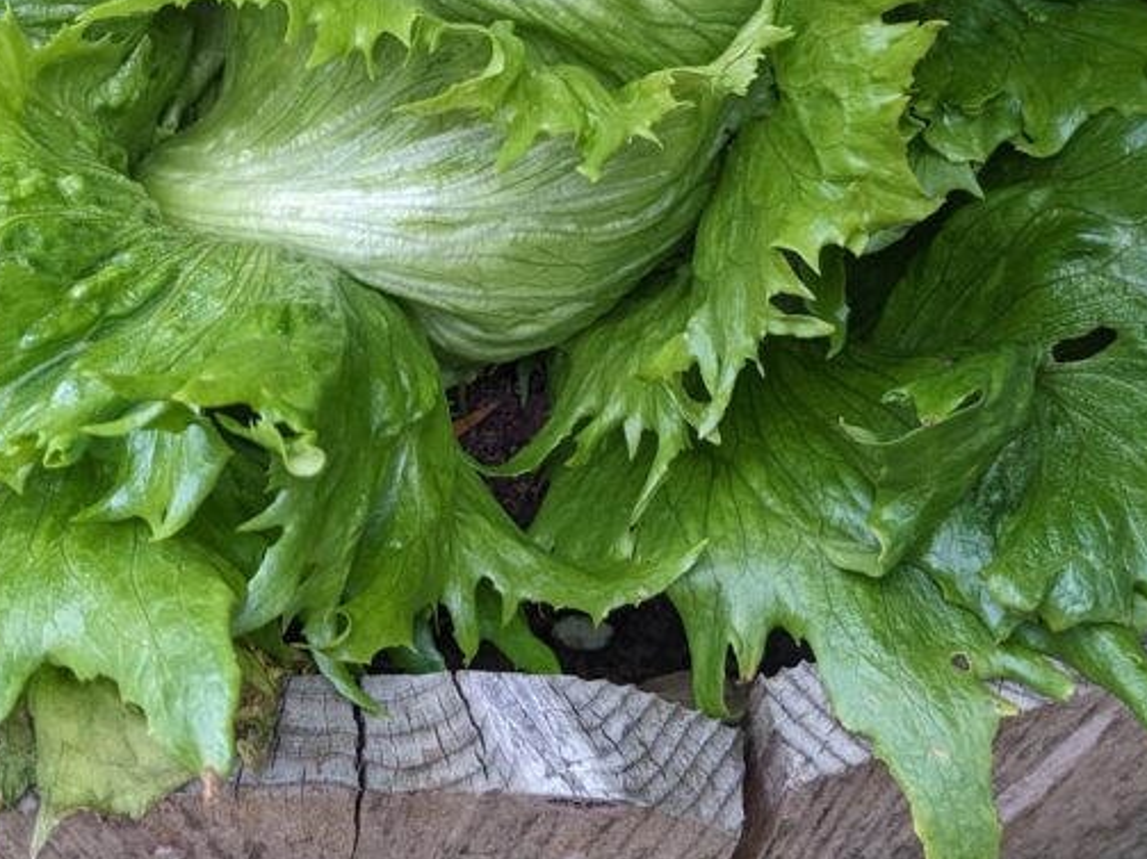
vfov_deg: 25.8
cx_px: 515
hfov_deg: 34.9
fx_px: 1822
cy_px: 100
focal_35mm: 55
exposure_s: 1/120
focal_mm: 4.38
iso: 104
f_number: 1.73
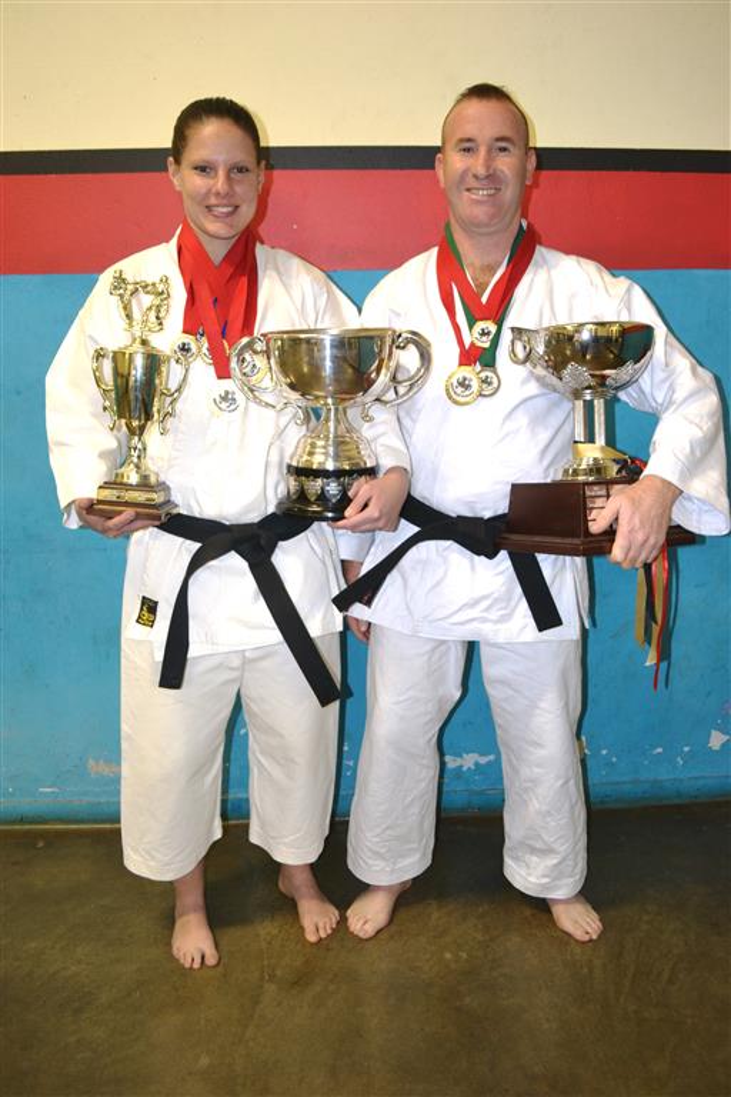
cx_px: 366
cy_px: 548
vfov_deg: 67.4
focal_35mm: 27
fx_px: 822
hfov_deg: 47.9
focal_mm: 18
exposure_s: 1/15
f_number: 3.5
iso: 560
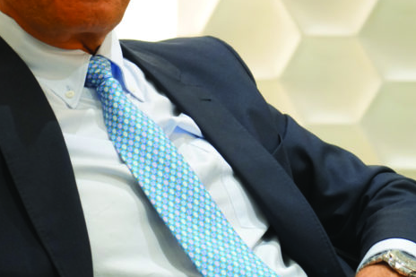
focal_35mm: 139
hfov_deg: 14.6
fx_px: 1606
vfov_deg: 9.8
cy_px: 72
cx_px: 33
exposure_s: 1/160
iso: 2000
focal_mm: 63
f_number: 4
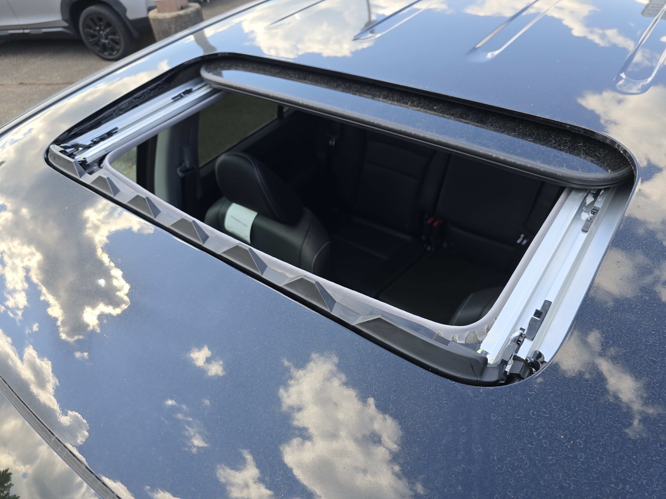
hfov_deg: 73.9
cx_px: 333
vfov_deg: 58.9
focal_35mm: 23
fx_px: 443
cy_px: 250
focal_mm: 6.3
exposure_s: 1/180
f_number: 1.7
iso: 16
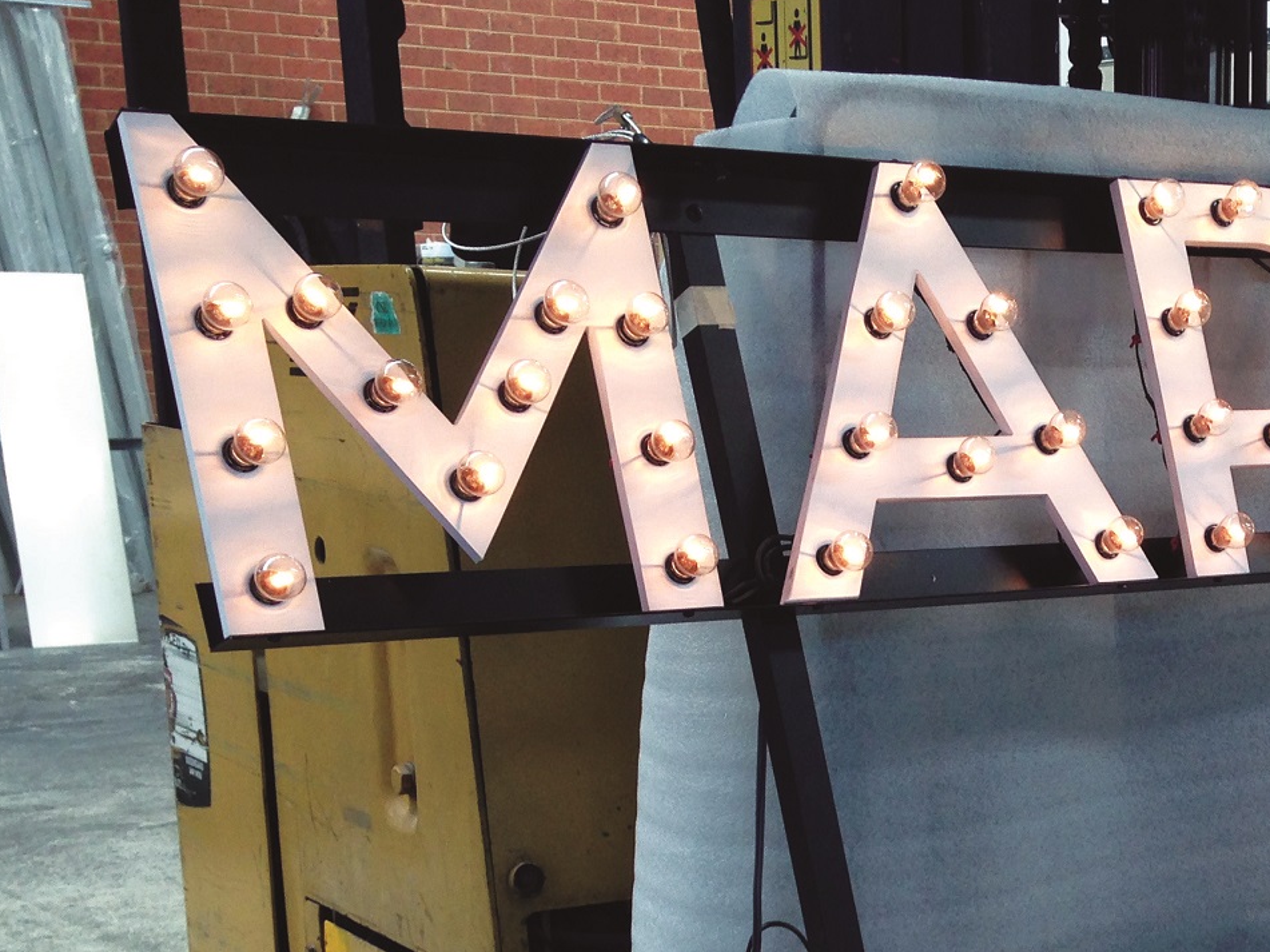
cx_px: 1217
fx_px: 2494
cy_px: 930
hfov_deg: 27.2
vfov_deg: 21.0
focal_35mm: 68
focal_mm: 4.12
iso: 50
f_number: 2.4
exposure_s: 1/60
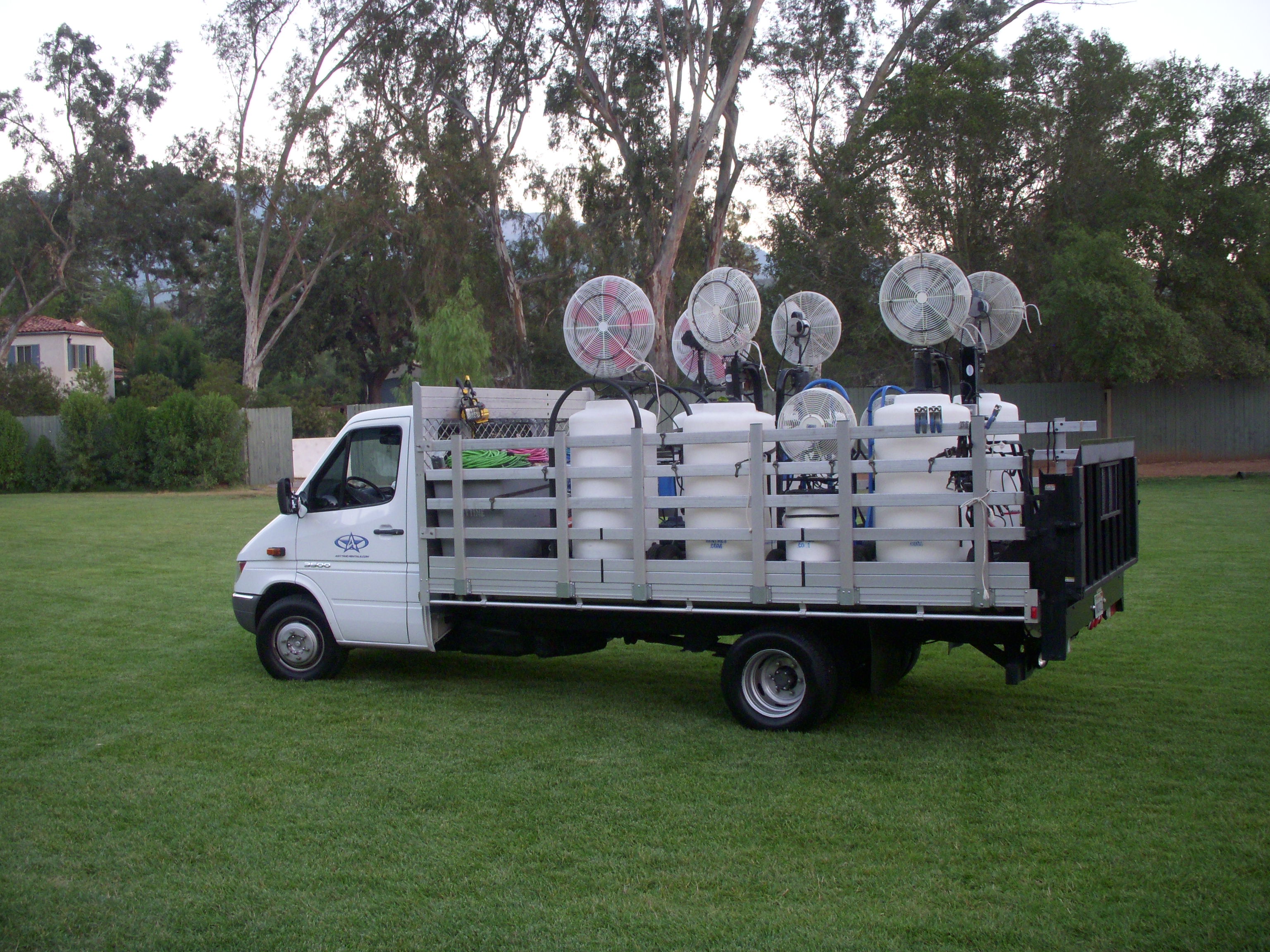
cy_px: 476
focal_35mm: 38
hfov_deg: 49.0
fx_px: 1394
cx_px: 635
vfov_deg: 37.7
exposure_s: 1/30
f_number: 3.3
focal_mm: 6.3
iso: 160
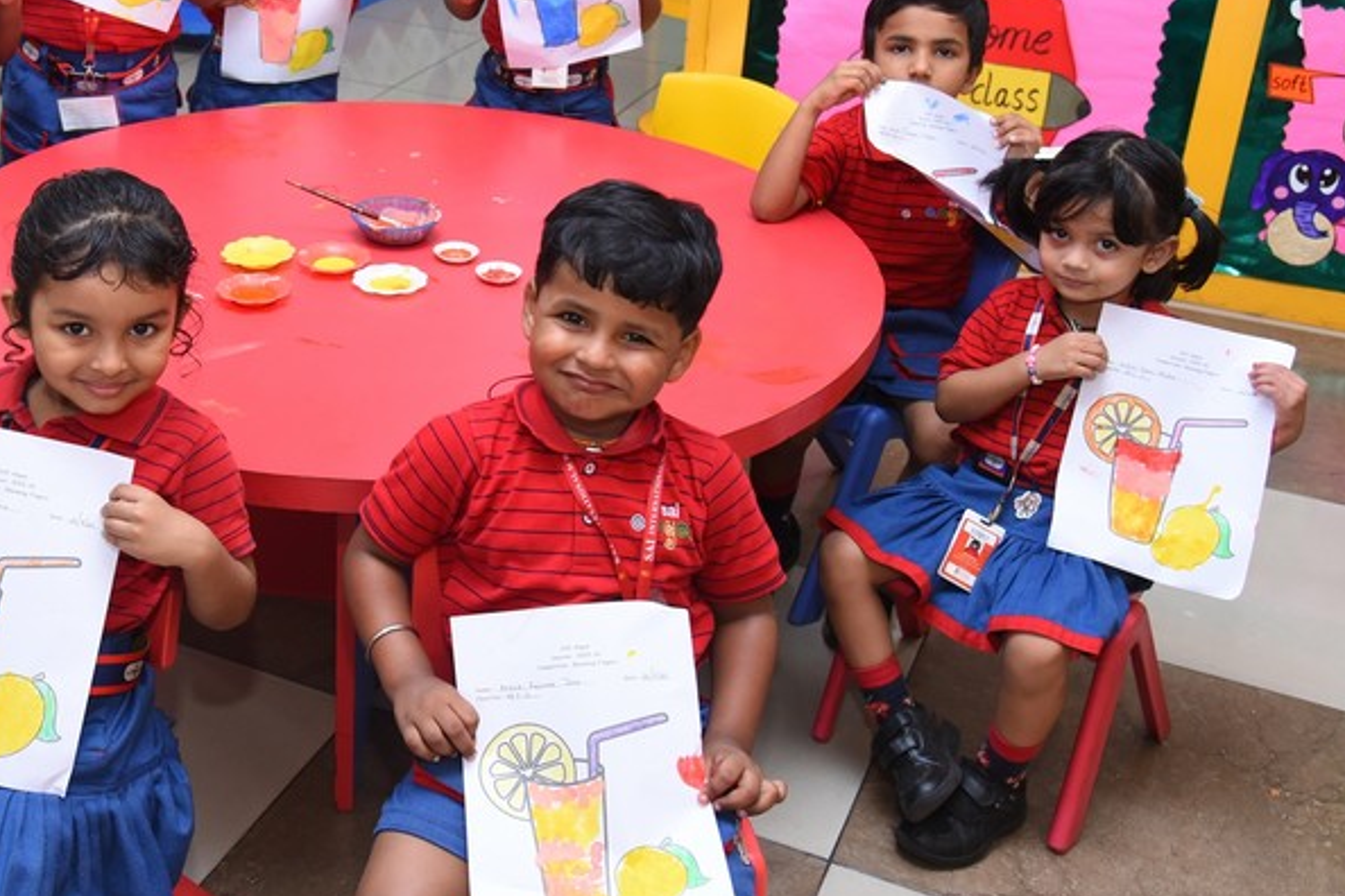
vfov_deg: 28.5
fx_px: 1756
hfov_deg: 41.0
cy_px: 303
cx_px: 378
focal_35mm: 47
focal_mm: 31
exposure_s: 1/200
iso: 2000
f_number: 4.5
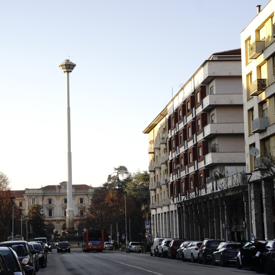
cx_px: 78
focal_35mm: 91
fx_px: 815
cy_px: 137
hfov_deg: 19.1
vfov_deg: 19.2
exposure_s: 1/250
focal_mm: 47
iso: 160
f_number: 5
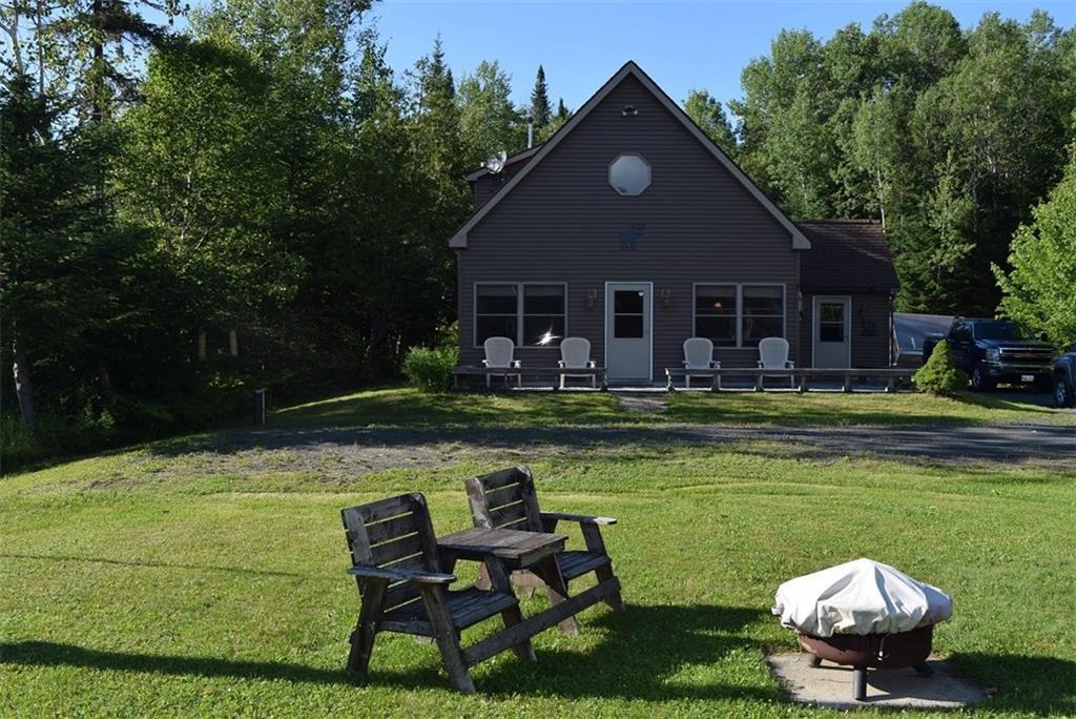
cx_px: 538
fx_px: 1121
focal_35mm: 38
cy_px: 360
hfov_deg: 51.3
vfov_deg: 35.5
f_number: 9
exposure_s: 1/200
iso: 100
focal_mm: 25
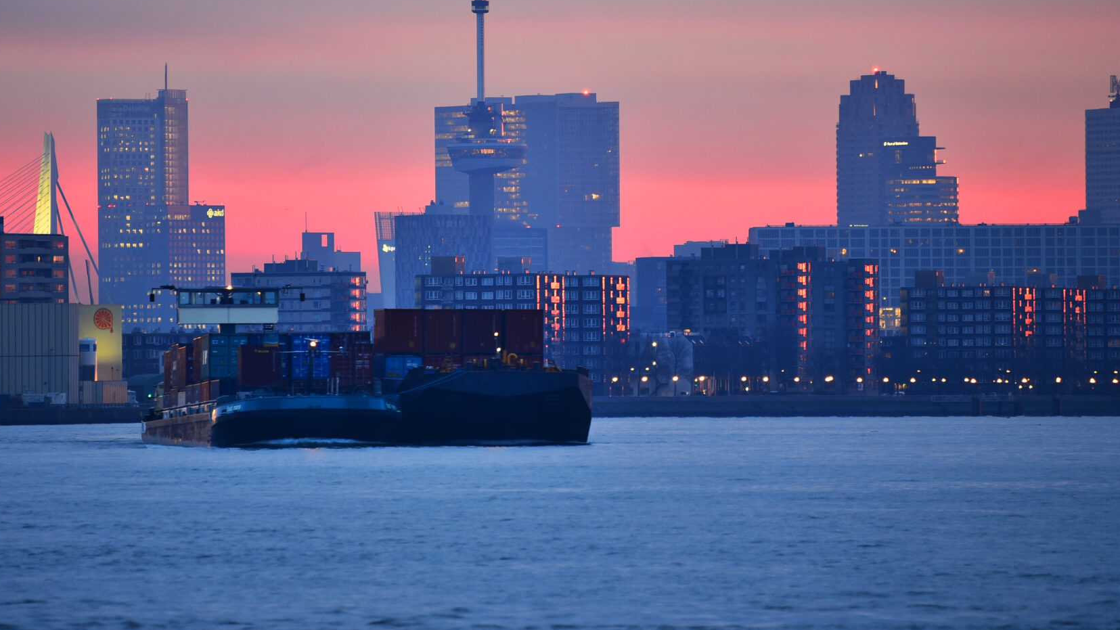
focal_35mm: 389
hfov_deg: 5.6
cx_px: 478
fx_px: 11553
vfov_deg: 3.1
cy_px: 214
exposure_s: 1/2.5
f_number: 5.6
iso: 200
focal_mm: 300
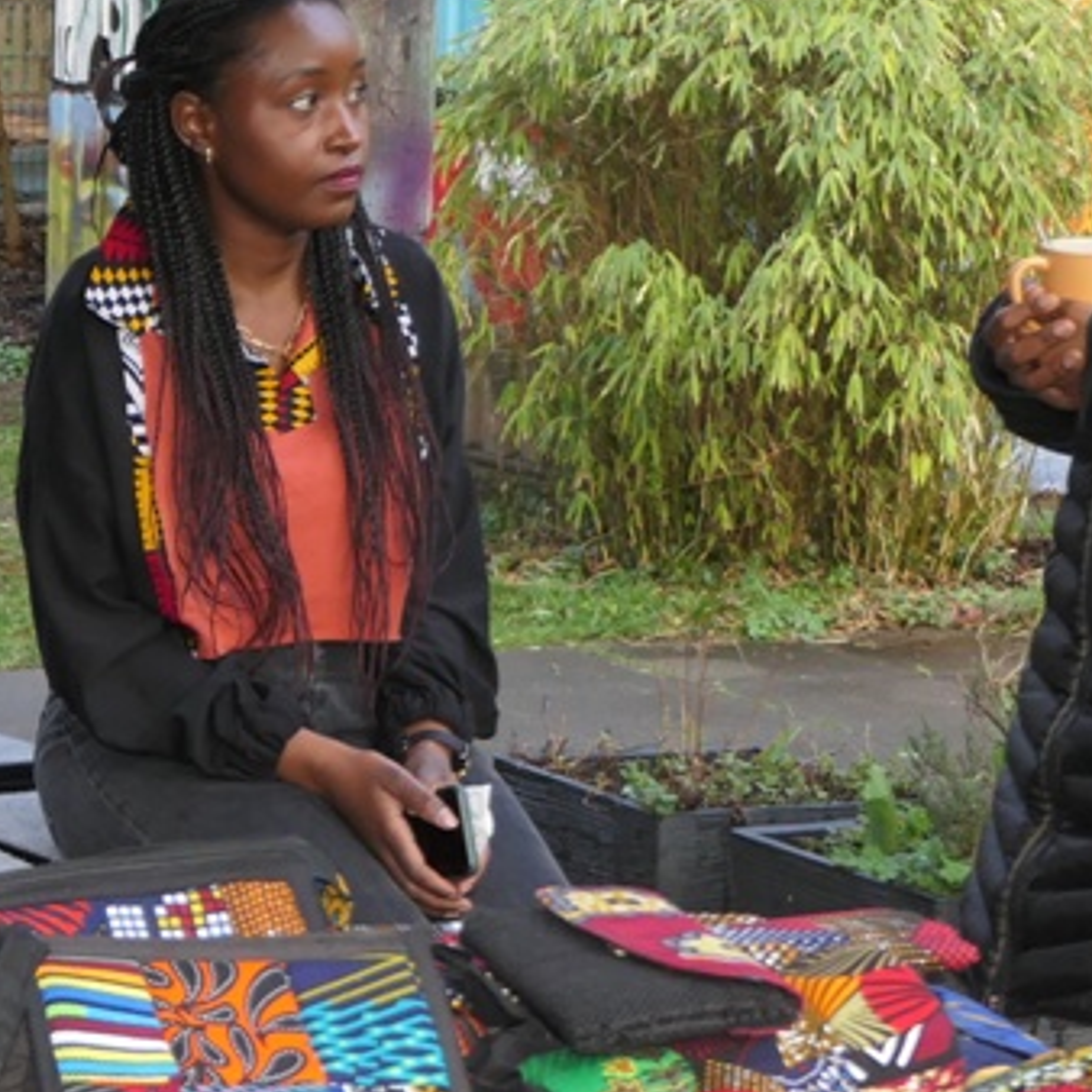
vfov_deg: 15.0
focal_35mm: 116
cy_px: 575
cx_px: -178
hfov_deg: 14.6
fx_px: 4140
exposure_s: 1/125
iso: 500
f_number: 3.4
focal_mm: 14.6
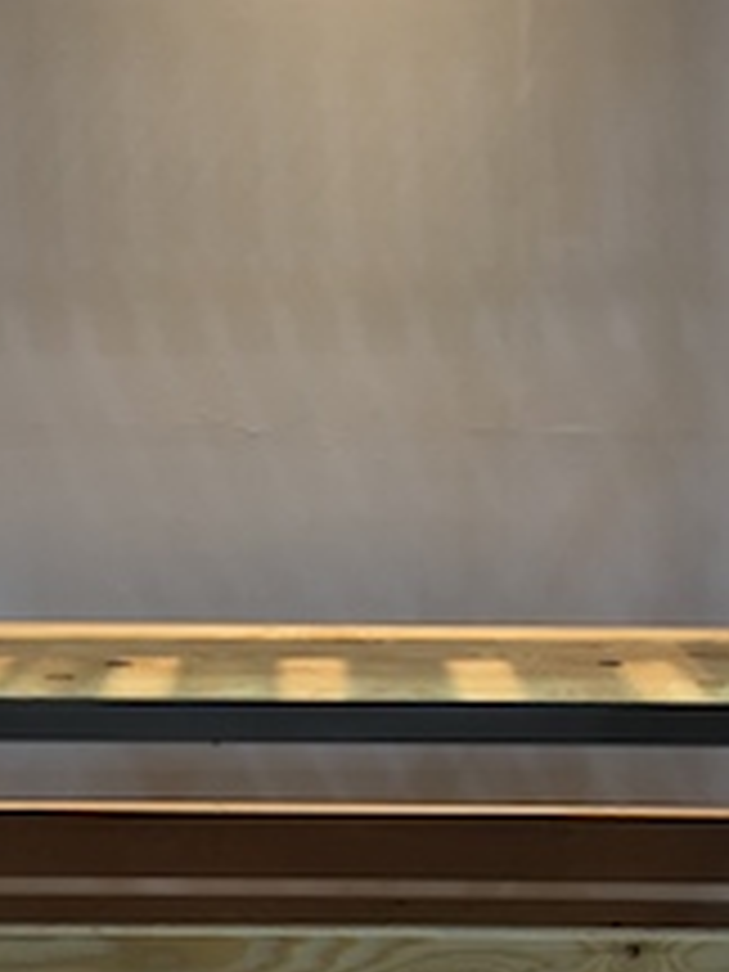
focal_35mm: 76
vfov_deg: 25.6
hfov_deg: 19.3
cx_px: 263
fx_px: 2134
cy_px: 403
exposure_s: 1/33
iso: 80
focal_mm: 4.15
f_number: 2.2
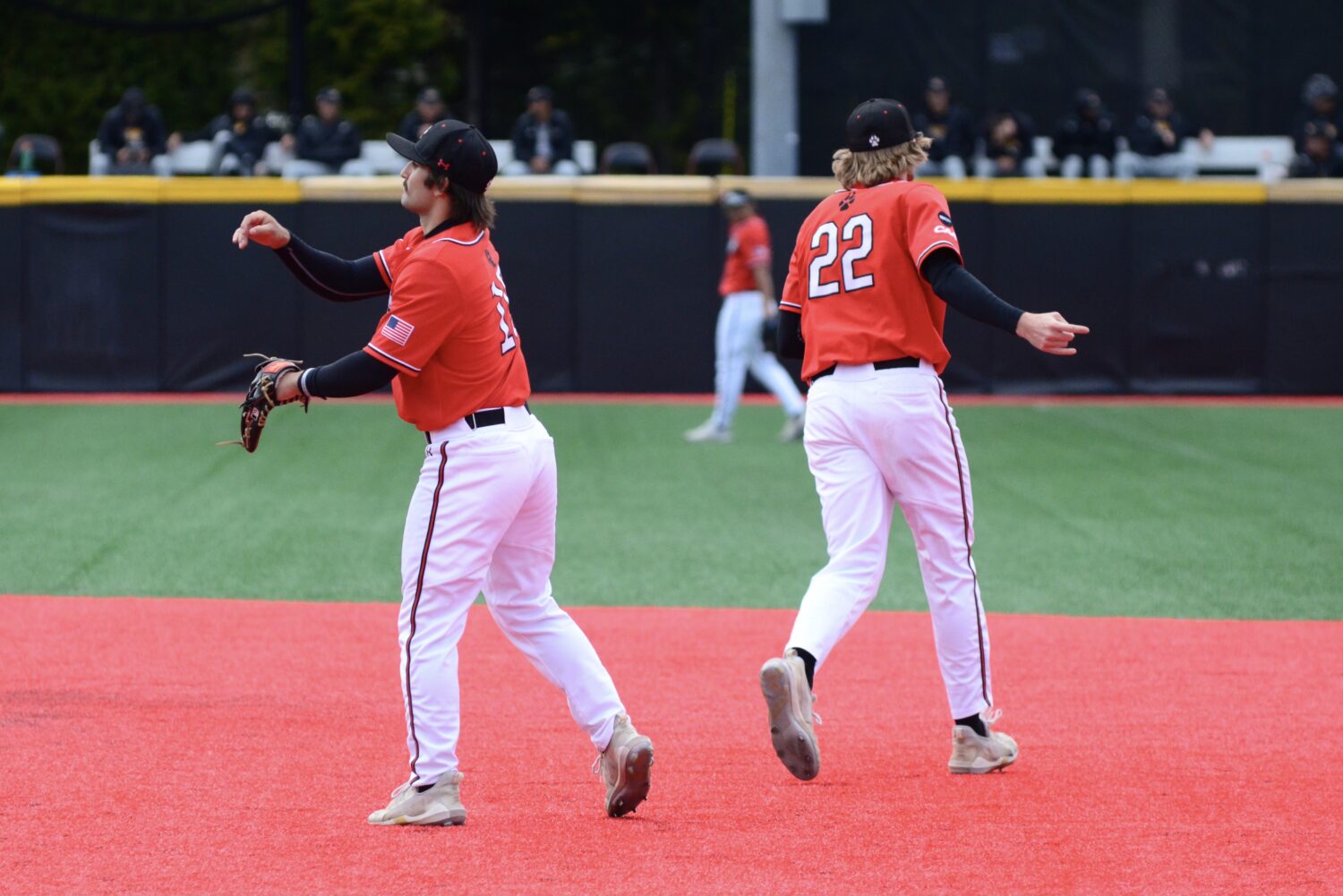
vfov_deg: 4.6
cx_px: 672
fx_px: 11194
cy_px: 448
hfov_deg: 6.9
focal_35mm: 300
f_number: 4.5
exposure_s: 1/4000
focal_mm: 200
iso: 1600
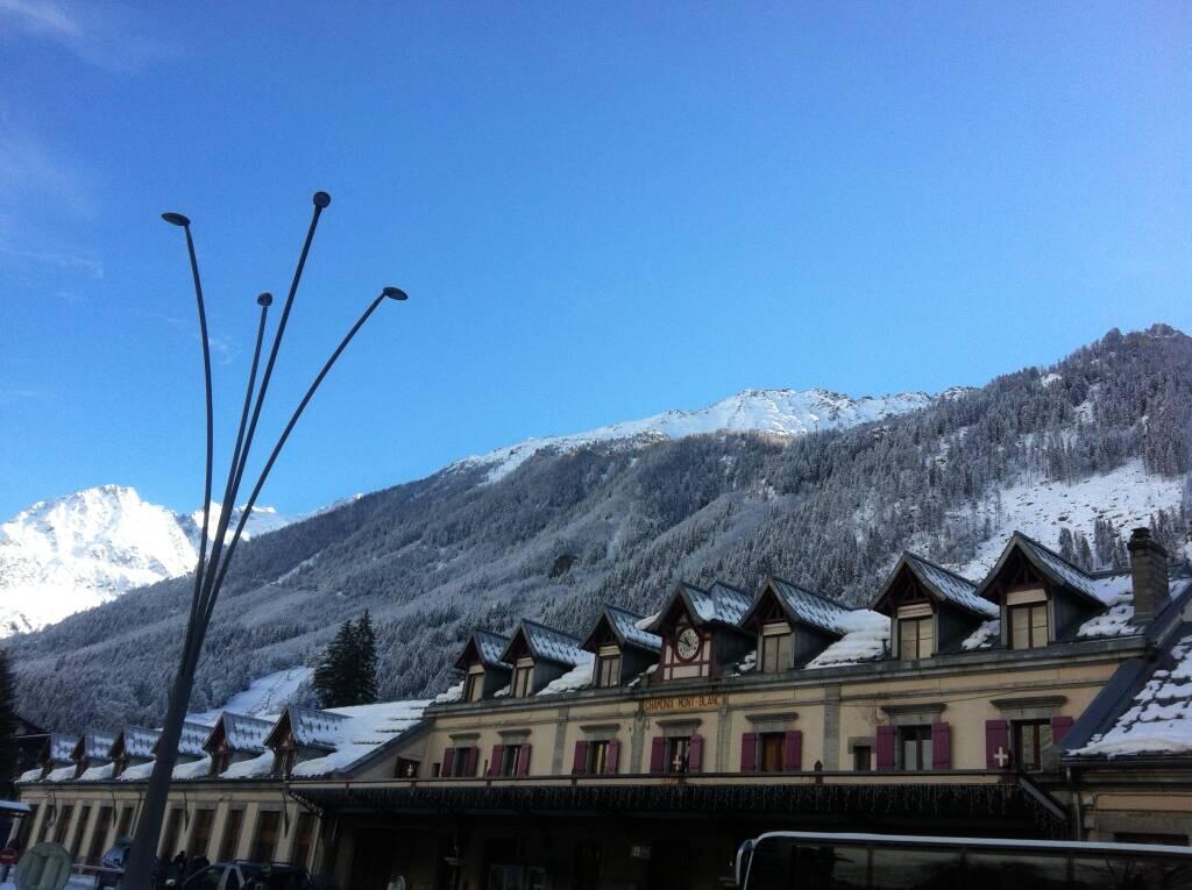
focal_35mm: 35
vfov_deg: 40.6
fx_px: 1204
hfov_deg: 52.7
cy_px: 445
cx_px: 596
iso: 80
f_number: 2.8
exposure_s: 1/1077
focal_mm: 3.85
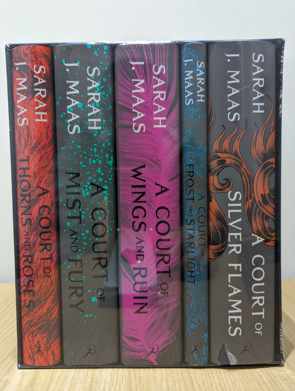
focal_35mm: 24
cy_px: 196
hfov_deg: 56.9
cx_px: 148
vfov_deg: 71.5
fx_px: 272
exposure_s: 1/23.8
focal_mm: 6.81
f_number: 1.85
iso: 82
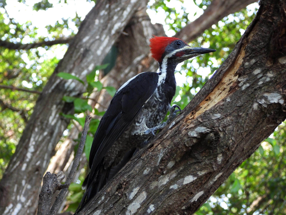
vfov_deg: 11.9
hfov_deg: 15.8
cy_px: 108
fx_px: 1033
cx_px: 143
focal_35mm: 125
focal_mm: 22.5
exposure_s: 1/160
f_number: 4
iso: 400
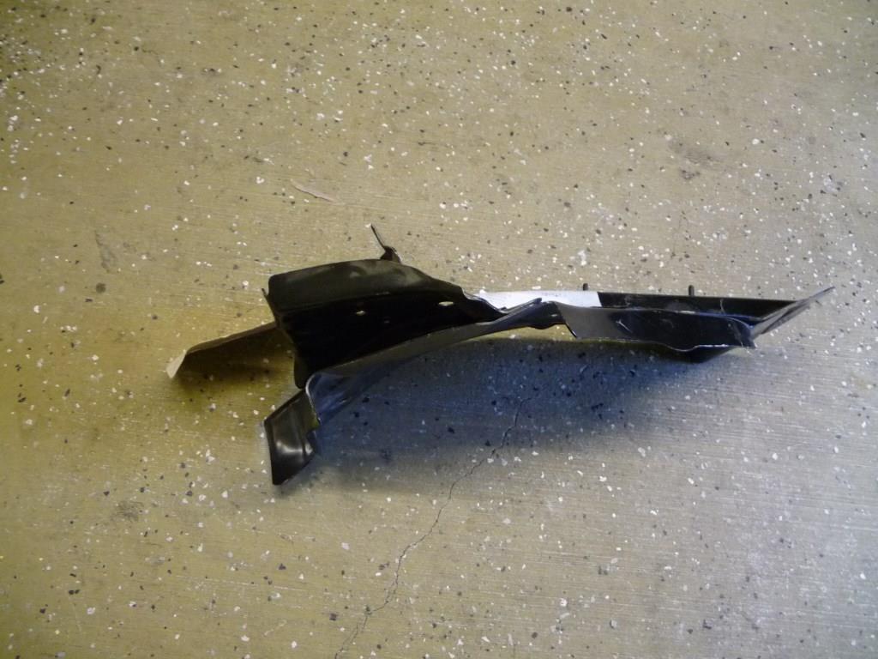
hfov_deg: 63.4
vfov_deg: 49.7
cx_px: 439
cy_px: 330
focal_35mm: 28
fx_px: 710
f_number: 3.3
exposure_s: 1/13
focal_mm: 4.7
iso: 400
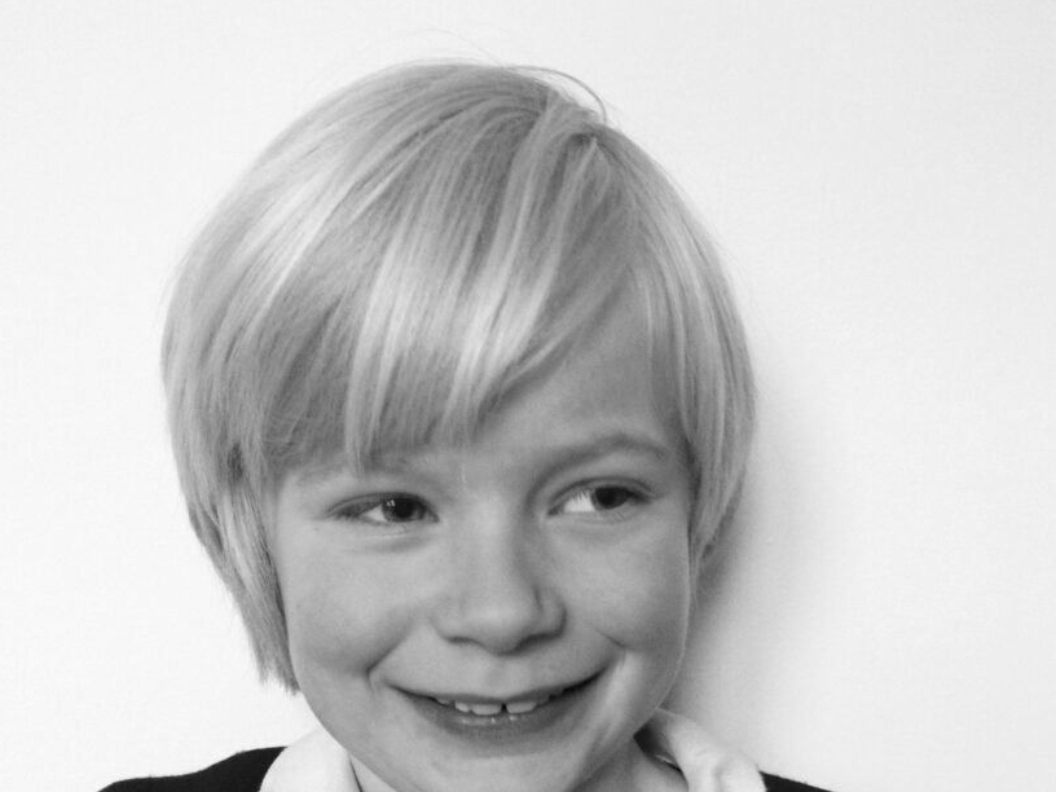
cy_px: 654
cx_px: 533
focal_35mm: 45
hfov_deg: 42.1
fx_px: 1373
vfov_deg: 31.2
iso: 320
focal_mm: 4.12
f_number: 2.4
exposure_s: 1/20
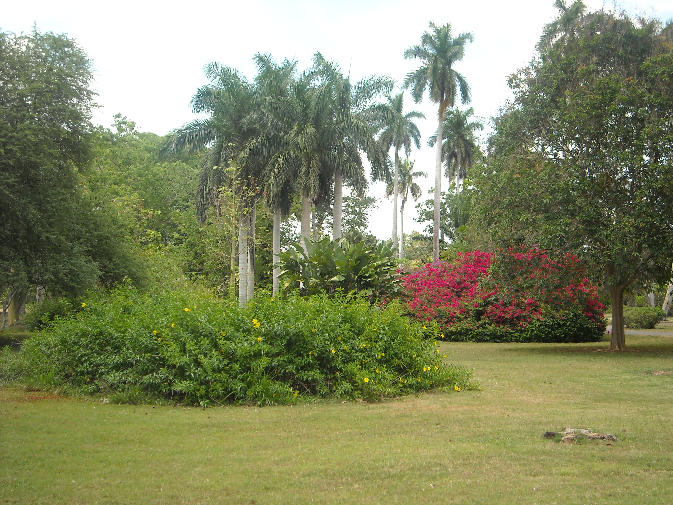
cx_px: 336
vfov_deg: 27.0
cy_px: 252
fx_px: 1050
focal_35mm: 54
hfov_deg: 35.5
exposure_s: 1/353
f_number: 3.3
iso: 64
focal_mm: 8.85
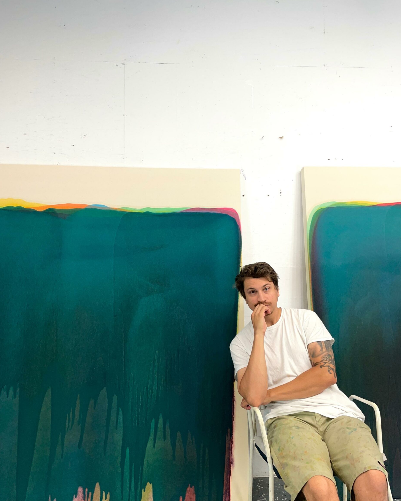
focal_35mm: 28
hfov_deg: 51.5
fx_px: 415
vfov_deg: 62.2
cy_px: 267
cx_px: 199
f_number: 1.6
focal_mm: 4.2
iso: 80
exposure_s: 1/120
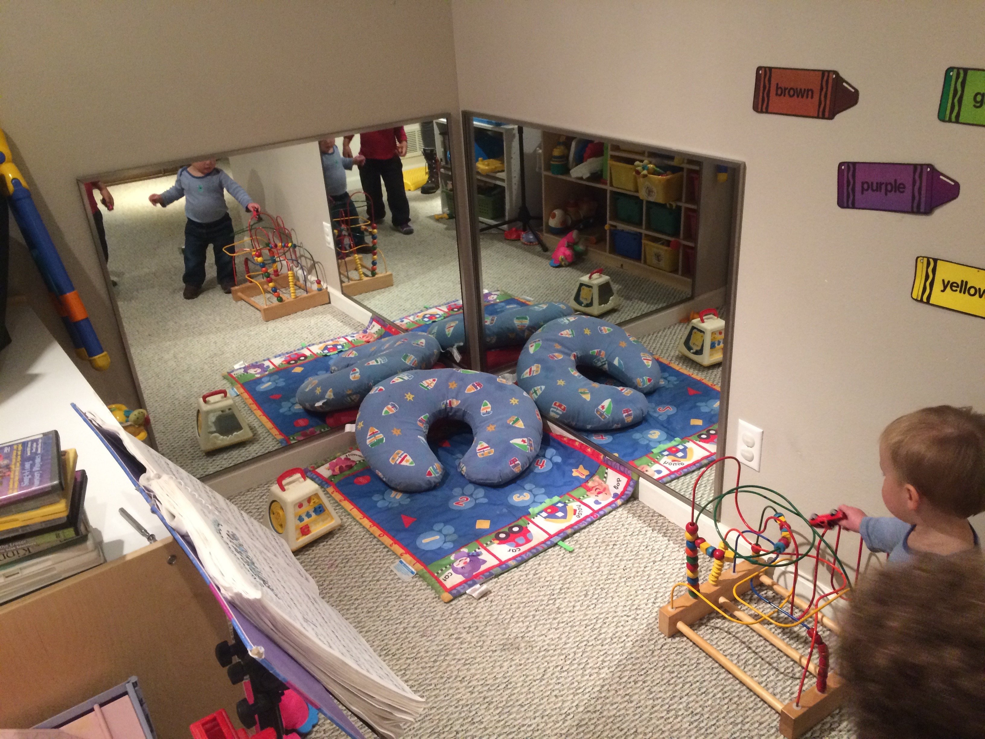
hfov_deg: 61.7
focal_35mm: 29
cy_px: 370
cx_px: 492
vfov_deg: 48.2
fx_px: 825
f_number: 2.2
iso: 200
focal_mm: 4.15
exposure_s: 1/30
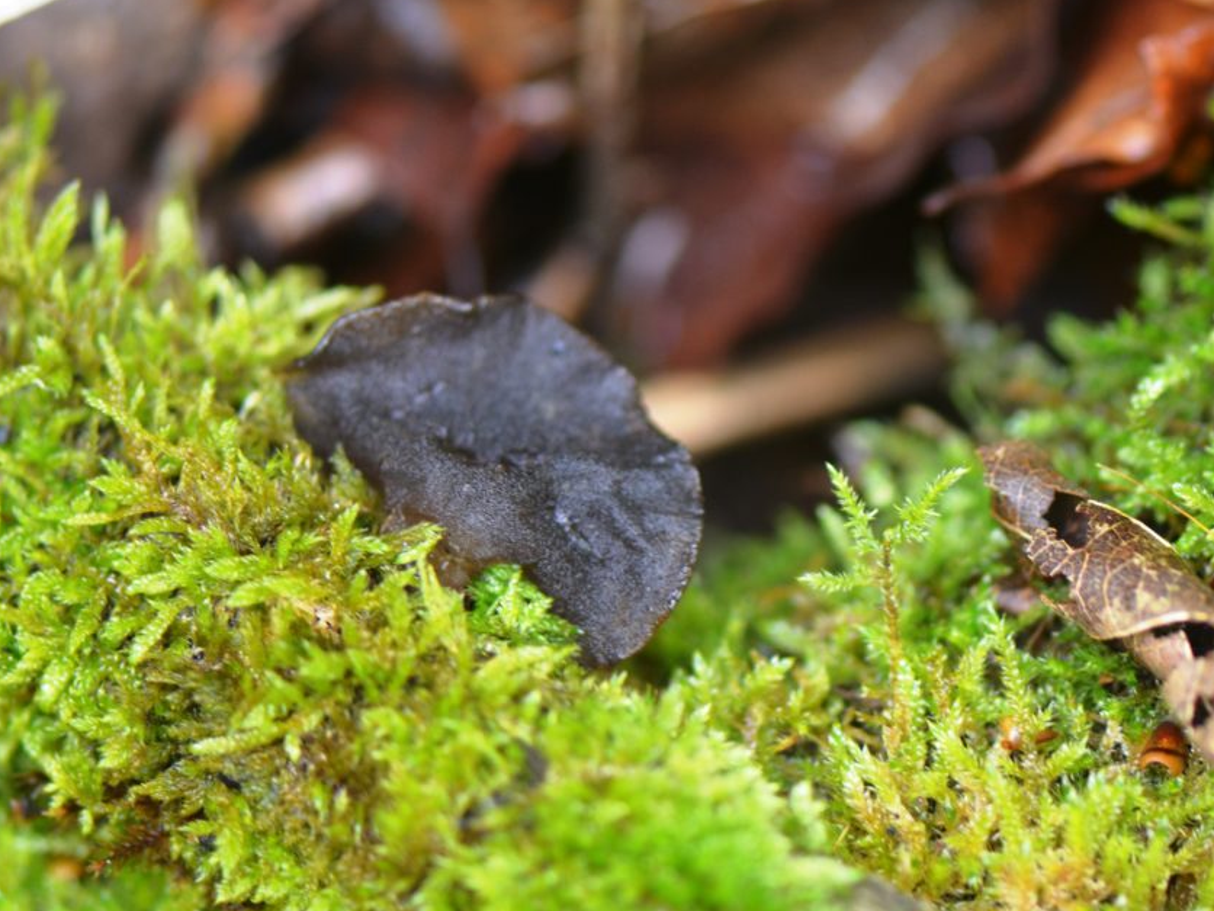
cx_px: 588
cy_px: 479
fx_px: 6509
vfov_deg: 8.0
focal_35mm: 186
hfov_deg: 10.7
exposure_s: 1/100
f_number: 3
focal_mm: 105
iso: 400
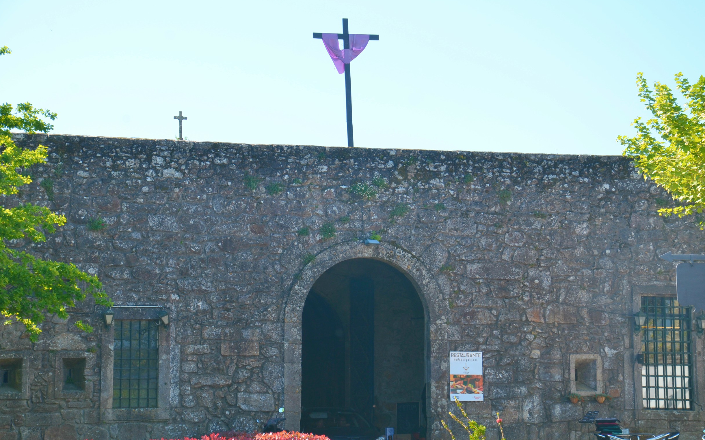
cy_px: 208
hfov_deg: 18.0
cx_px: 352
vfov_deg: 11.3
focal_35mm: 116
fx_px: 2220
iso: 200
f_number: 8
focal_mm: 75
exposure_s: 1/250
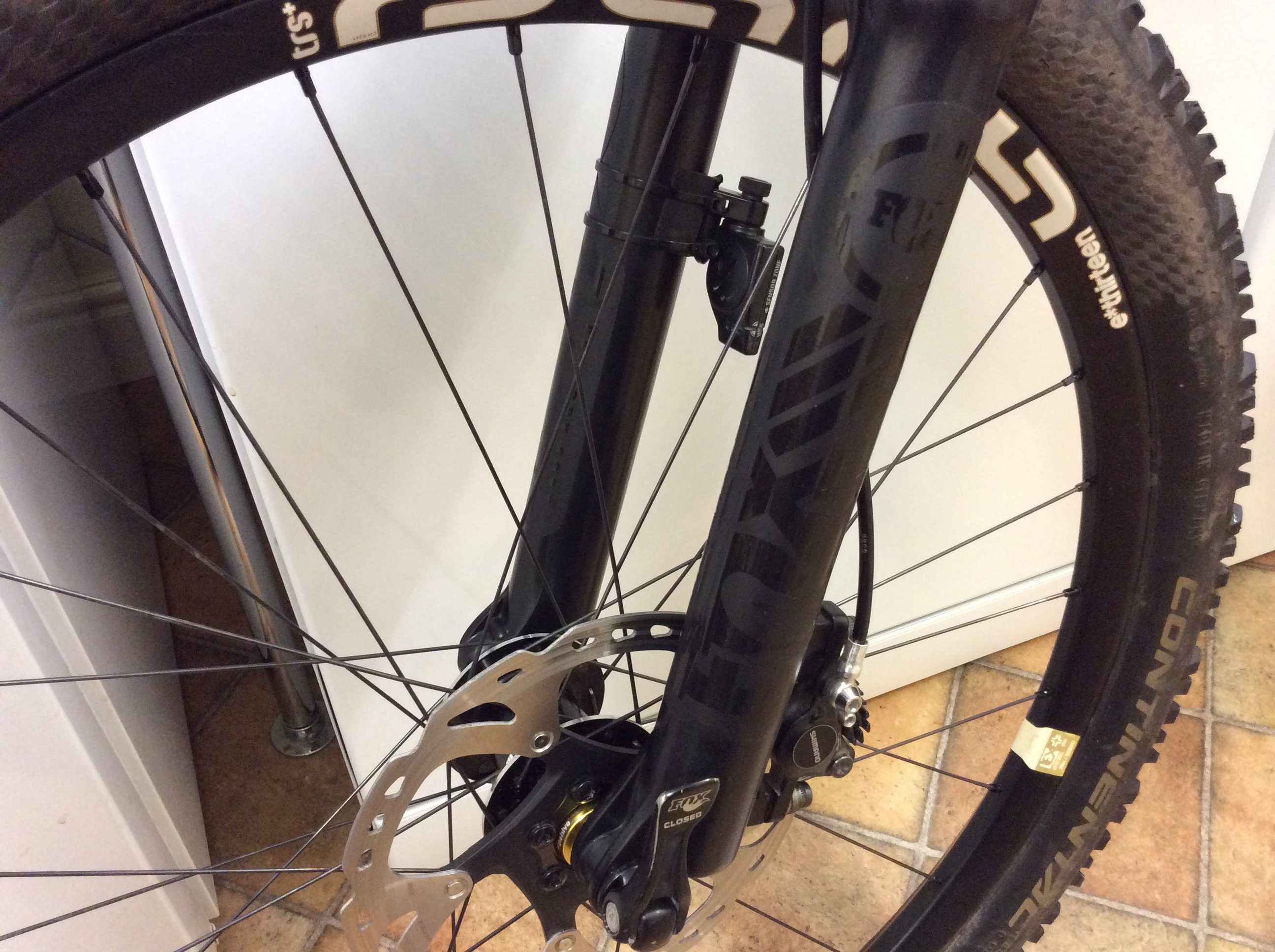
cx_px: 638
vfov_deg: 42.8
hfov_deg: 55.4
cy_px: 476
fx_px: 1214
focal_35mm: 33
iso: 250
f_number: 2.4
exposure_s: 1/25
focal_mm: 3.3
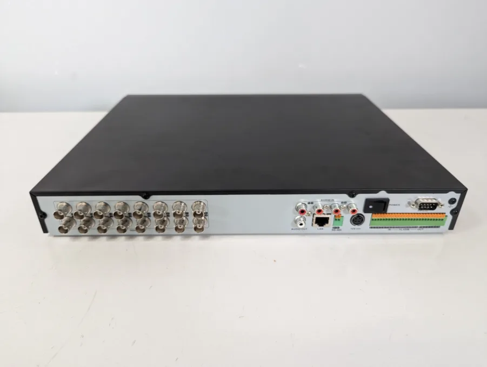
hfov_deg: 71.5
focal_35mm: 24
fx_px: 338
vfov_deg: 56.9
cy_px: 184
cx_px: 244
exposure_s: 1/60.2
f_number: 1.85
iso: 63
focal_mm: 6.81
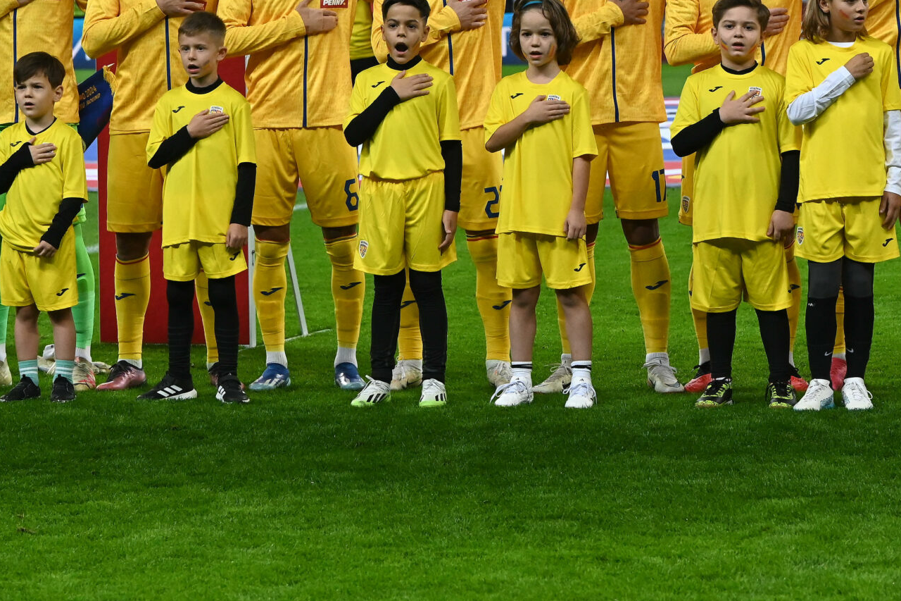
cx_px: 638
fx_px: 4354
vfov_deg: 7.9
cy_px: 44
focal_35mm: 174
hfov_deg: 11.8
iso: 4000
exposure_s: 1/1250
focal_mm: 87
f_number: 5.6
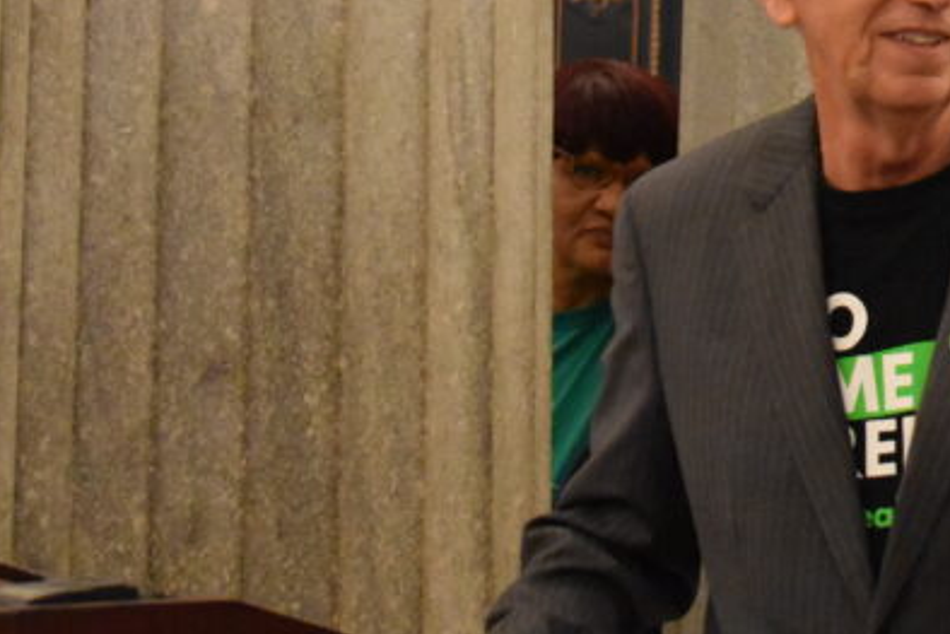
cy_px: 107
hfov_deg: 12.9
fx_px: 4118
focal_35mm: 156
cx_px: 1114
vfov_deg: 8.8
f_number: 4.8
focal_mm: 40
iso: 5600
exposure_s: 1/60
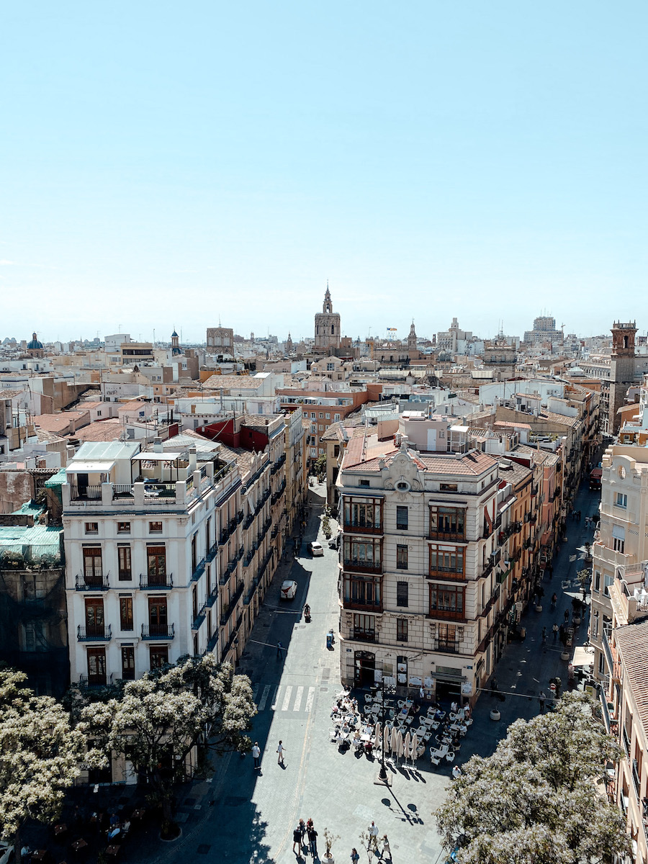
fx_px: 649
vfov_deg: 67.3
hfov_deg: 53.1
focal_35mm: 26
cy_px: 432
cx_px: 324
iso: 32
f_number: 1.8
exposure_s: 1/3800
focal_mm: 4.25
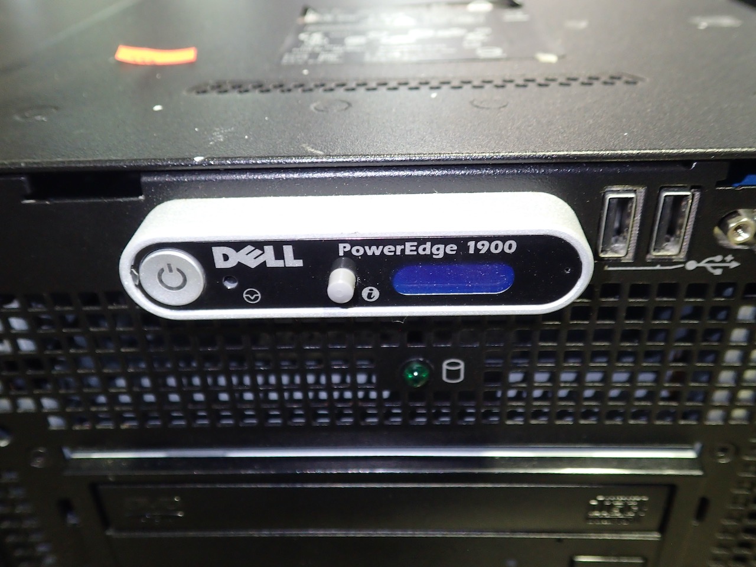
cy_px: 284
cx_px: 378
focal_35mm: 30
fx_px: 655
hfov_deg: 60.0
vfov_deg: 46.8
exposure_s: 1/30
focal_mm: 5.5
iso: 400
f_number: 2.3
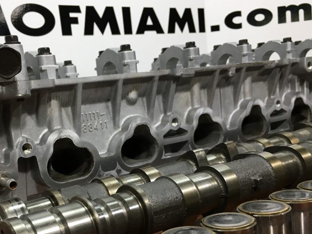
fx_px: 397
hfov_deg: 42.6
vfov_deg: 32.3
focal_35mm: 44
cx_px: 114
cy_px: 171
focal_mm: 4.15
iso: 32
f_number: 2.2
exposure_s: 1/30
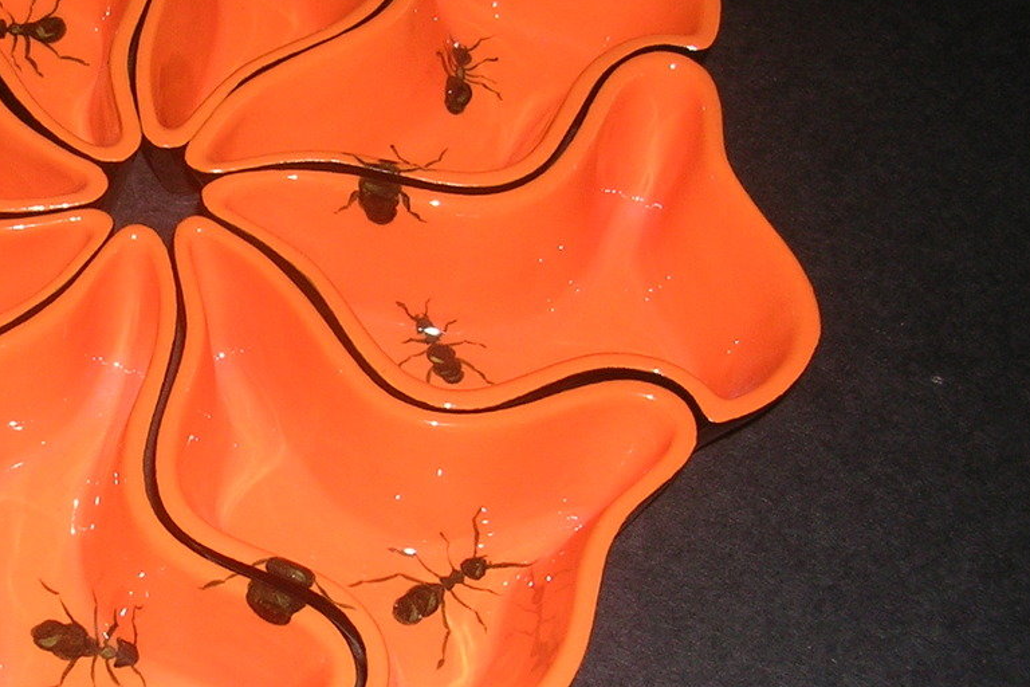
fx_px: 2060
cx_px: 165
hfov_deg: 27.4
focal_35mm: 72
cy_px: 341
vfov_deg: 18.9
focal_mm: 5.8
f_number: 2.8
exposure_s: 1/60.1
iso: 50
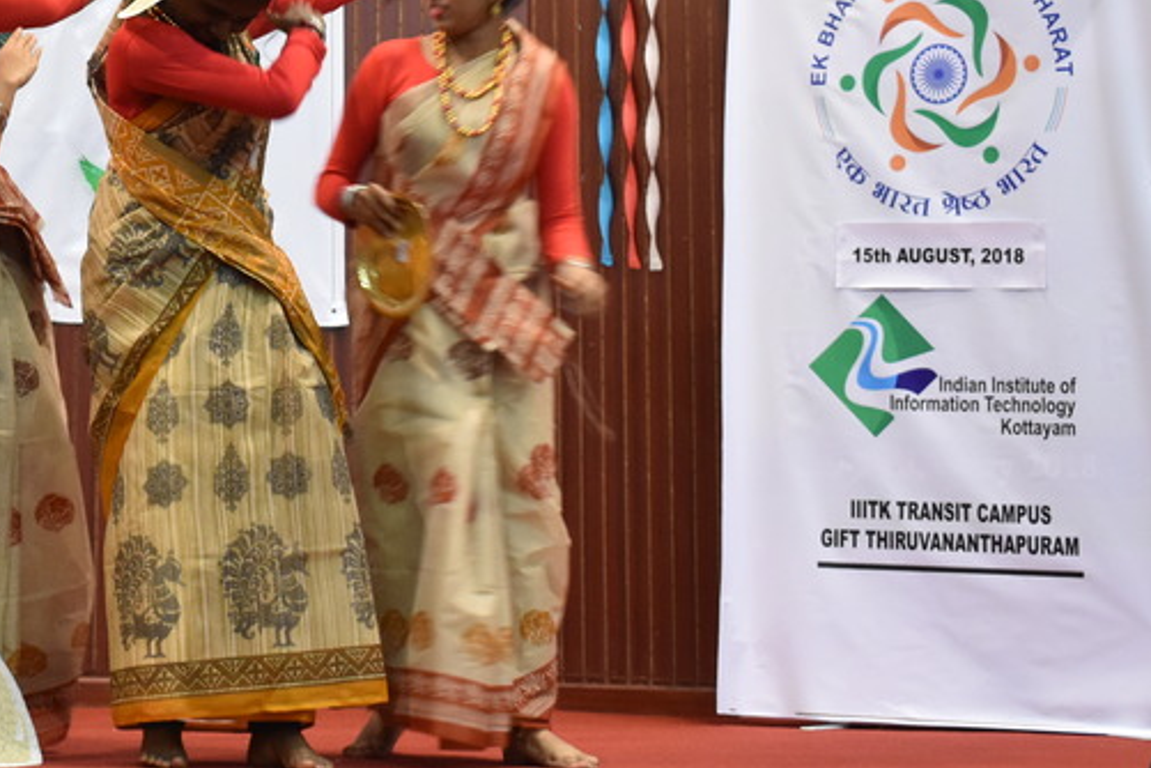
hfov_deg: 20.9
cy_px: 26
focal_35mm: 95
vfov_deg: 14.2
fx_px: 3038
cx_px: 53
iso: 1600
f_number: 5.6
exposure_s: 1/25
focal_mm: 31
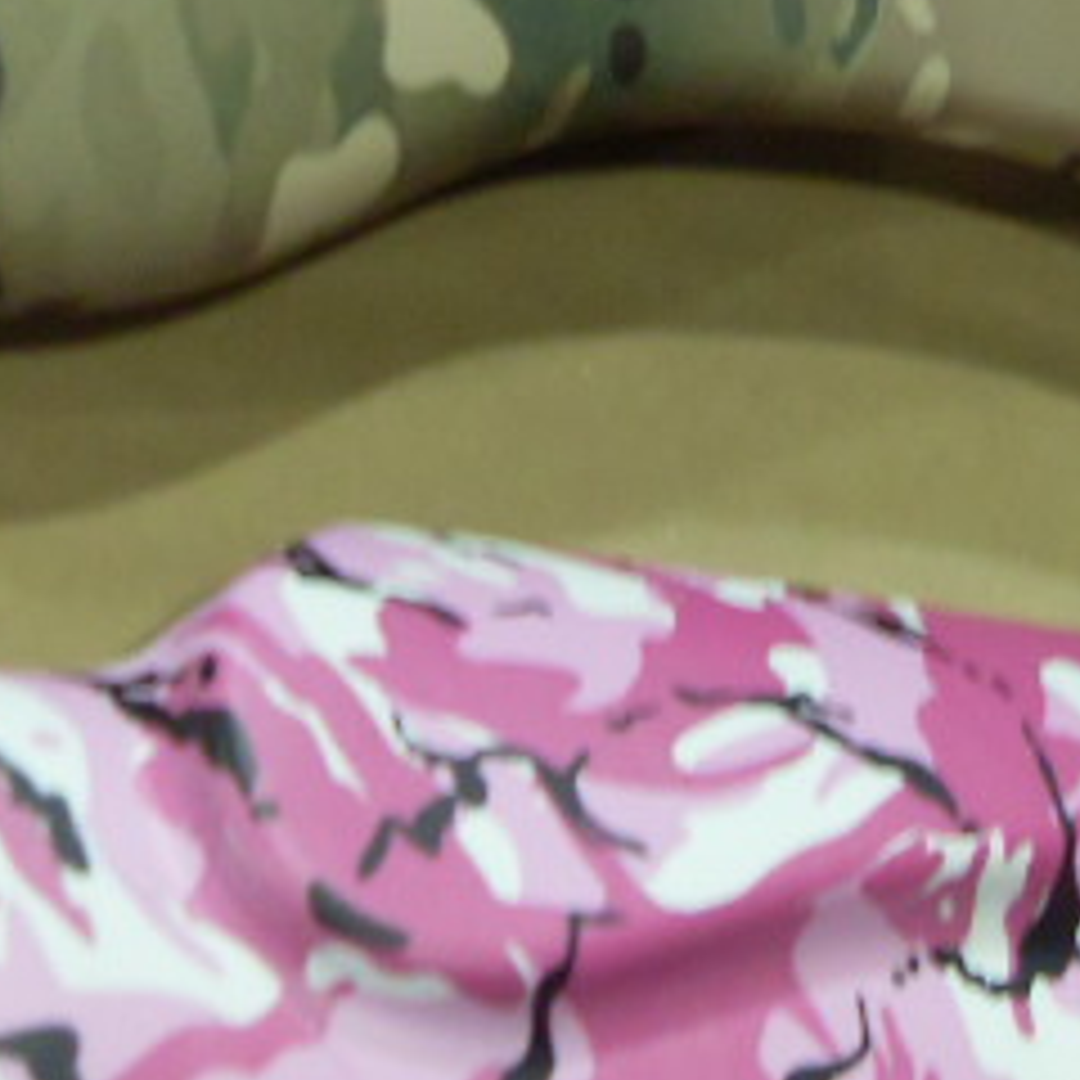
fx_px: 4659
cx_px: 1814
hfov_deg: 12.3
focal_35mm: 132
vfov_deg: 13.1
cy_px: 72
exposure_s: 1/30
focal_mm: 6.3
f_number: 2.8
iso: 200
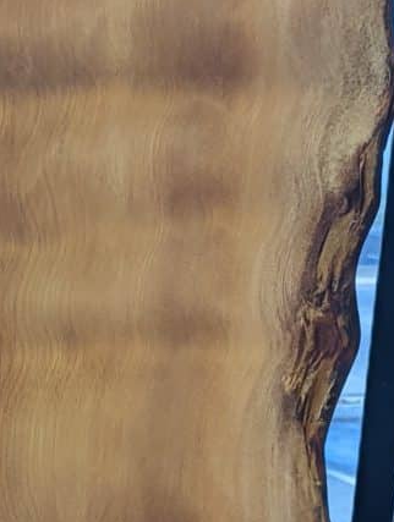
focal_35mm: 115
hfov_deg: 12.5
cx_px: -116
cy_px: 800
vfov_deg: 15.6
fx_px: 1739
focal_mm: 6.81
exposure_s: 1/60
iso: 46
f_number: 1.85
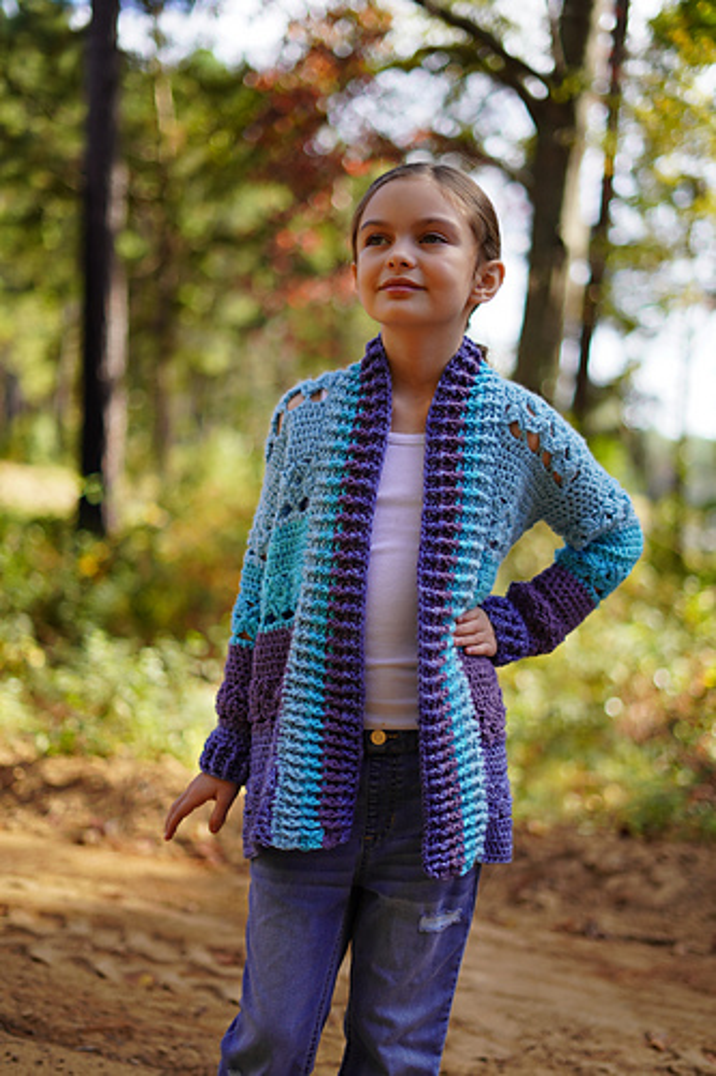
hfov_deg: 27.0
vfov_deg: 39.6
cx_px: 358
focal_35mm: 50
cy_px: 538
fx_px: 1493
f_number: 1.8
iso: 100
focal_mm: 50
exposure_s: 1/800
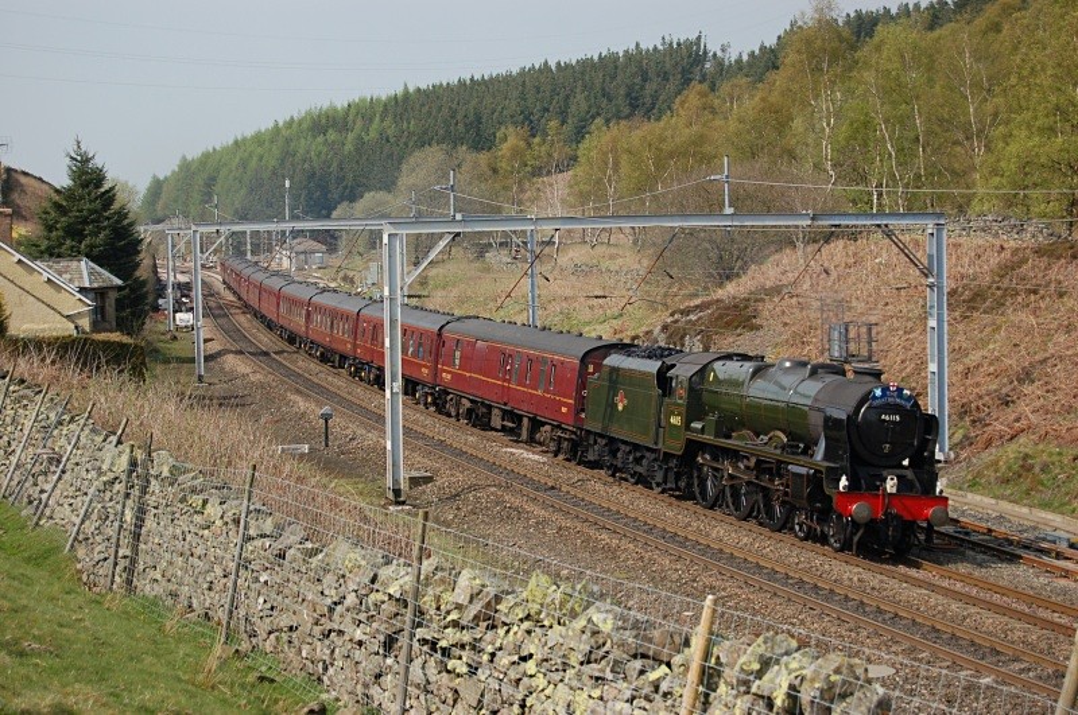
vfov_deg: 17.4
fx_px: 2332
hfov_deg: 26.0
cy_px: 358
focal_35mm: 78
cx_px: 539
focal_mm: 52
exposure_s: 1/1250
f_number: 5.6
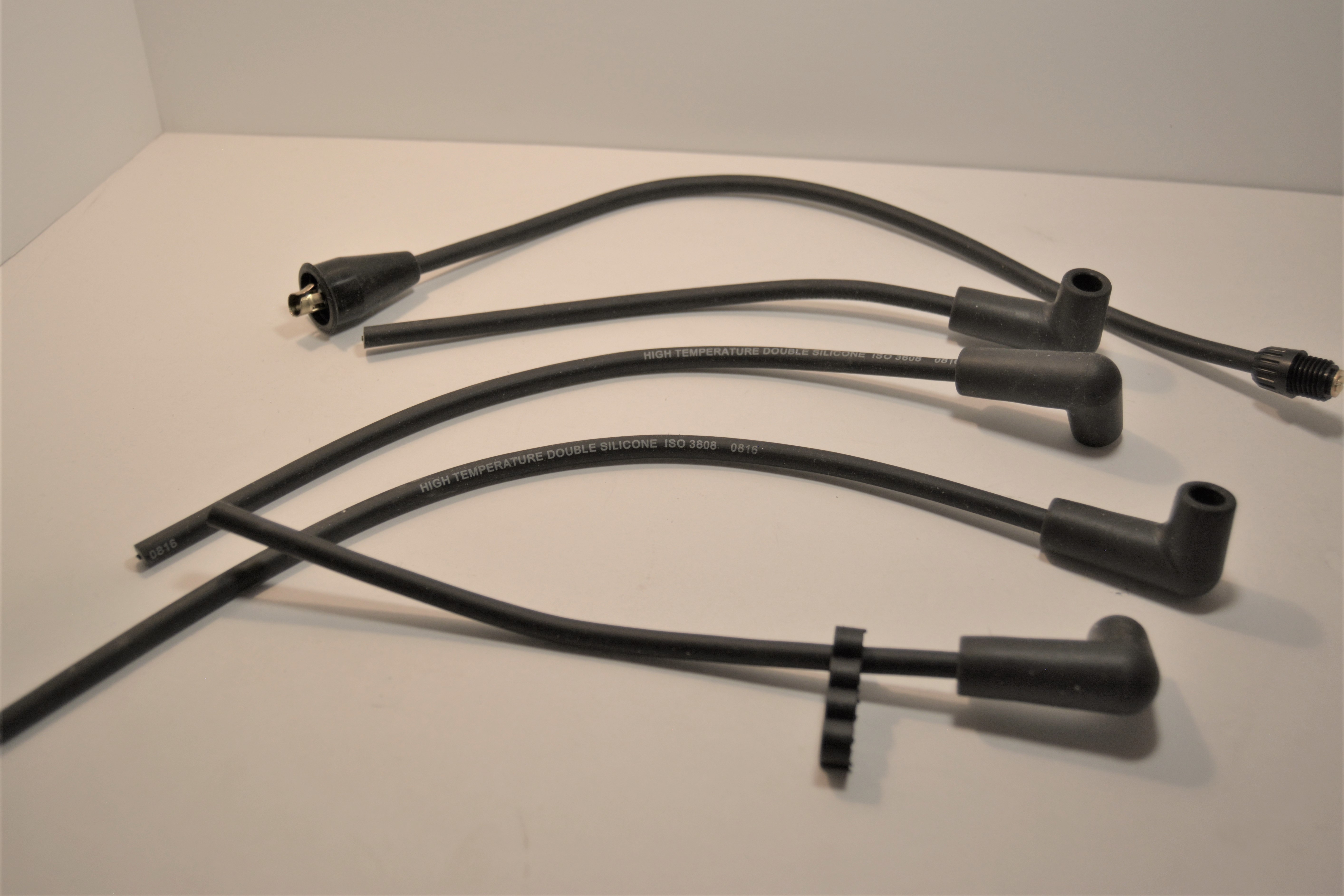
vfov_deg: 36.9
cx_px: 672
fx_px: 1344
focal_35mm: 36
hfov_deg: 53.1
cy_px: 448
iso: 400
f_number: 3.8
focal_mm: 24
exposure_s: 1/400
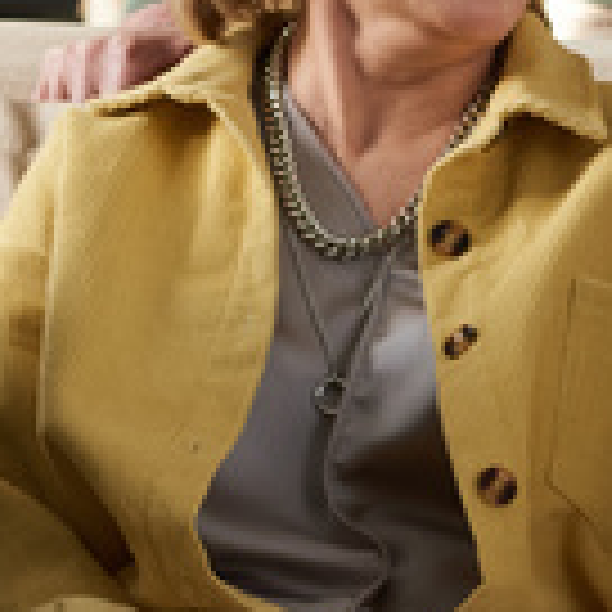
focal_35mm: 304
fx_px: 6081
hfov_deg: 5.7
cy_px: 27
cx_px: 873
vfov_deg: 5.7
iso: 800
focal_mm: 58
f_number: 5
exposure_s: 1/200
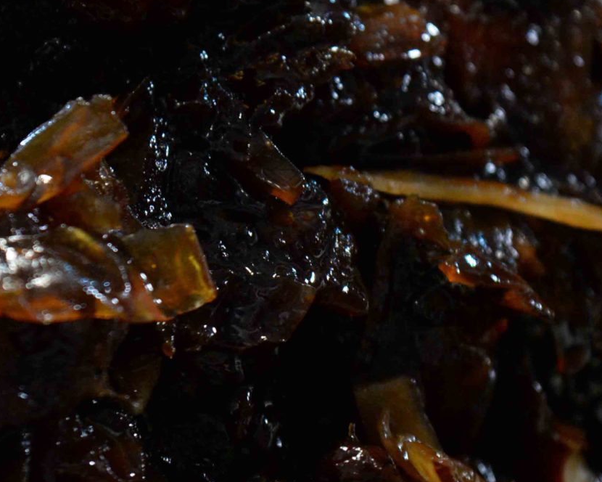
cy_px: -82
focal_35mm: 139
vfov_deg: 10.9
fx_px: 2477
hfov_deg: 13.8
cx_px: 153
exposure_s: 1/100
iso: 3200
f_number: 5
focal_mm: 48
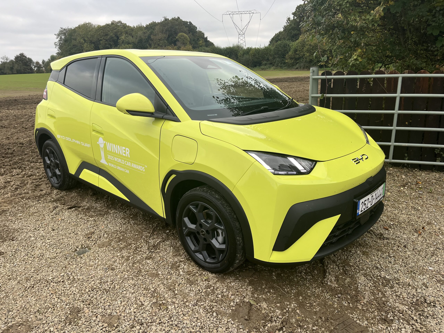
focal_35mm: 26
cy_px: 166
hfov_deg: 67.3
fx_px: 333
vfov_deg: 53.1
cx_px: 222
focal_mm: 5.1
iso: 50
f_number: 1.6
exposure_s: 1/705
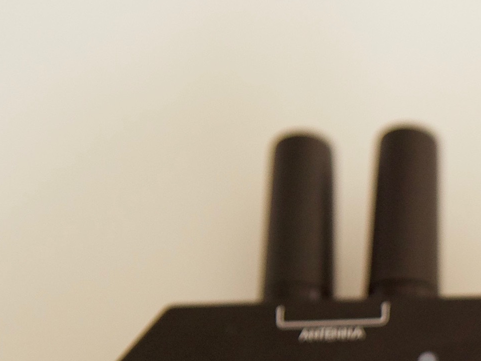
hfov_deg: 8.4
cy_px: 540
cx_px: 812
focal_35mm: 229
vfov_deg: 6.4
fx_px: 3182
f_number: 3.2
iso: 1250
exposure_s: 1/160
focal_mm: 55
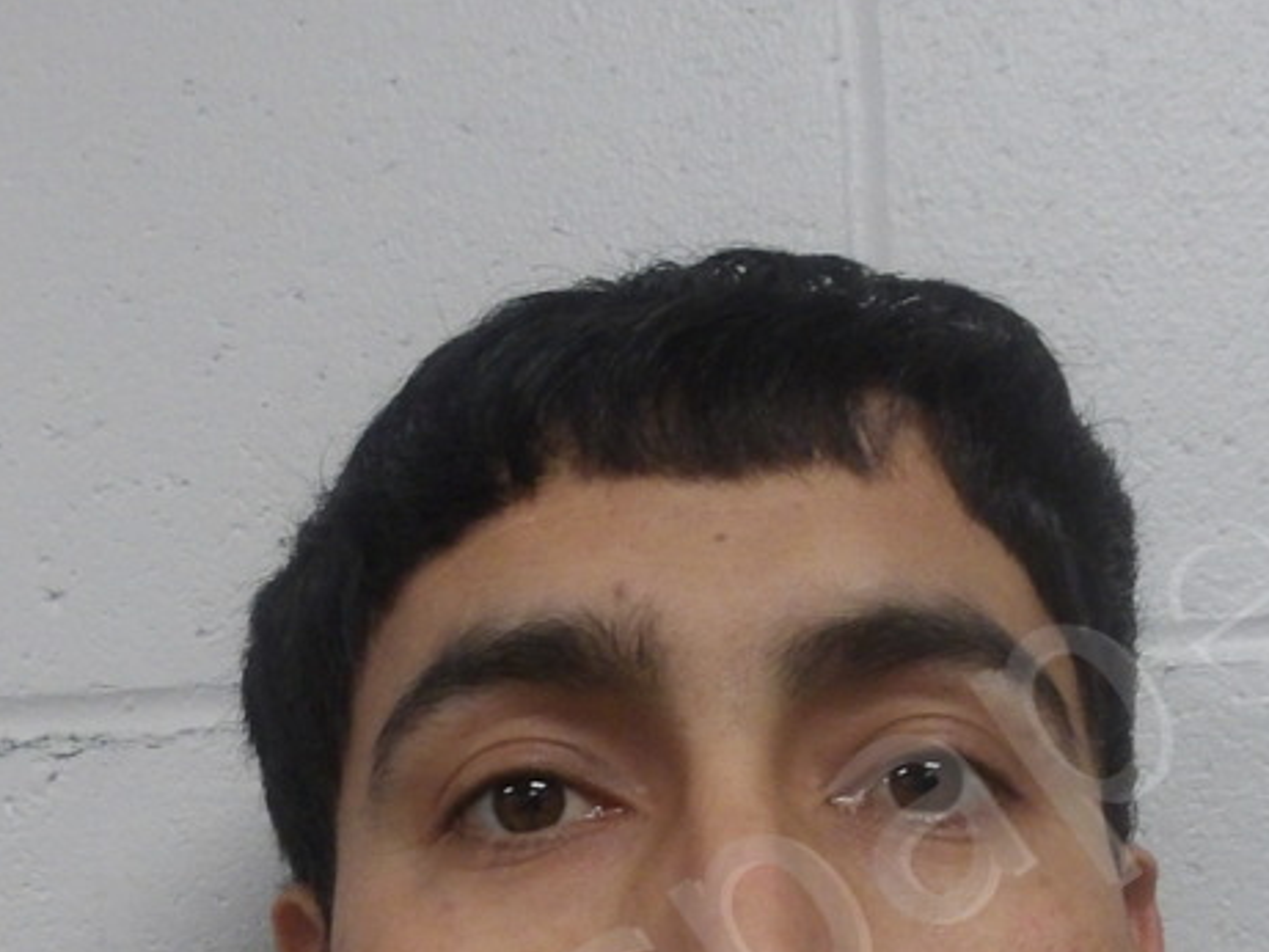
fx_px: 2200
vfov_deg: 23.1
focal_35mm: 60
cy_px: 1026
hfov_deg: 32.2
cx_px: 592
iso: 655
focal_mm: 4.9
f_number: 3
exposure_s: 1/60
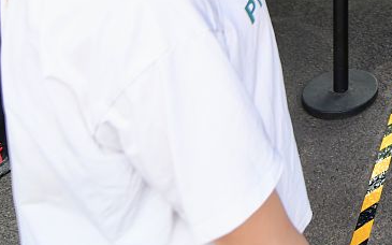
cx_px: 528
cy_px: -175
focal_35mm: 47
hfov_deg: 31.3
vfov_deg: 20.7
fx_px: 502
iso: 640
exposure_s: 1/400
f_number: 2.8
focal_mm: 14
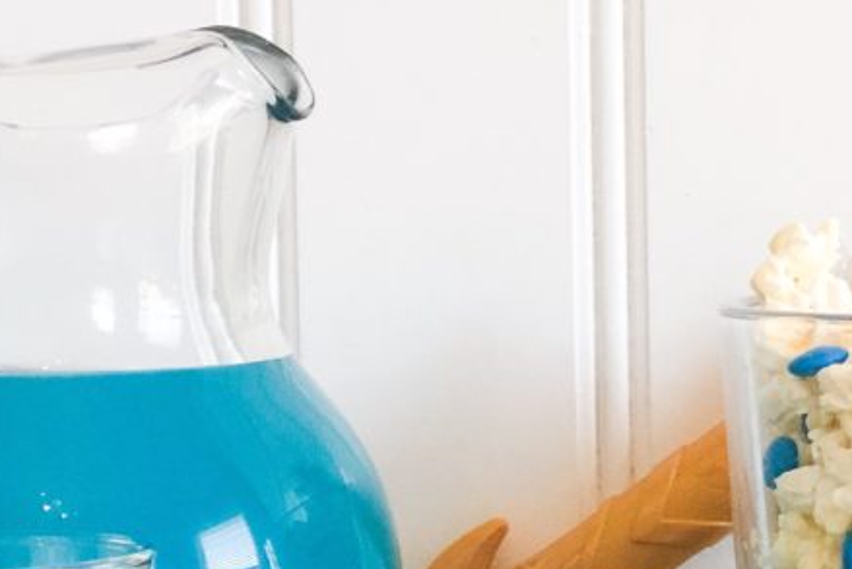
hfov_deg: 12.4
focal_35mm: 162
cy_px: 340
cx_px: 996
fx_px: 3835
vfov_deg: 8.5
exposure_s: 1/30
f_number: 2.8
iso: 125
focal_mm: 6.6
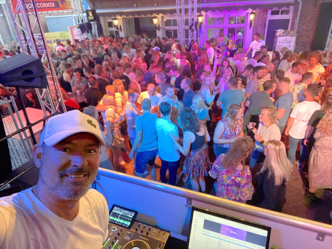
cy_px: 124
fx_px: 221
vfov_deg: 58.9
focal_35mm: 23
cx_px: 166
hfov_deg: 73.9
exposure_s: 1/33
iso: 400
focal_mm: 2.71
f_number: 2.2
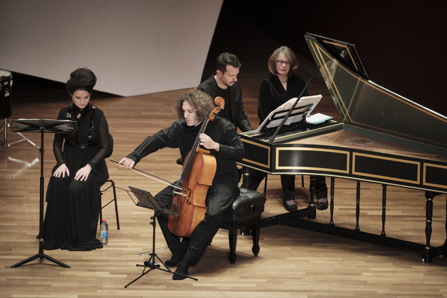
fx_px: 2607
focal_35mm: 210
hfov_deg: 9.8
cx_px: 224
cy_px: 149
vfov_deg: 6.5
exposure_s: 1/80
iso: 2500
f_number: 2.8
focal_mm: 140
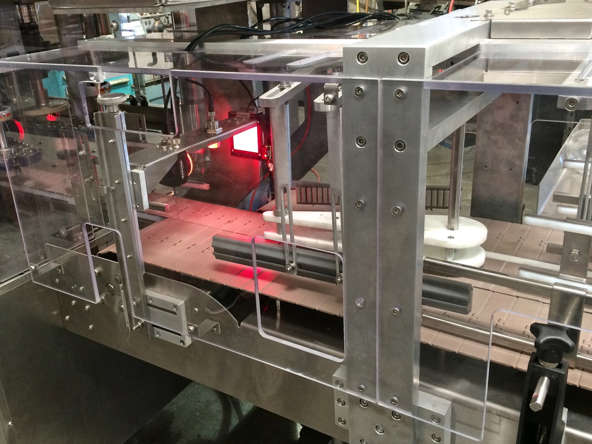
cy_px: 222
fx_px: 496
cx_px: 296
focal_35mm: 29
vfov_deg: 48.2
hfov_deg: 61.7
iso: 160
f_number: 2.2
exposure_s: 1/30
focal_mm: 4.15
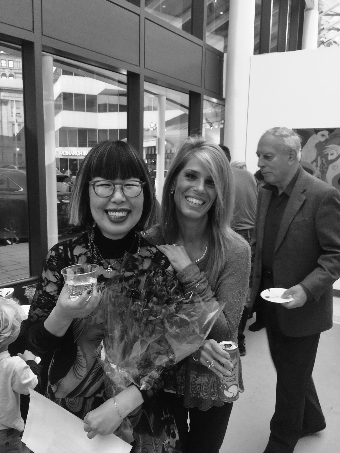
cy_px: 226
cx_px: 170
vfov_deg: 61.7
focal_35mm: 29
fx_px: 380
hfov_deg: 48.2
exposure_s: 1/24
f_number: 2.2
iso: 320
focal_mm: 4.15
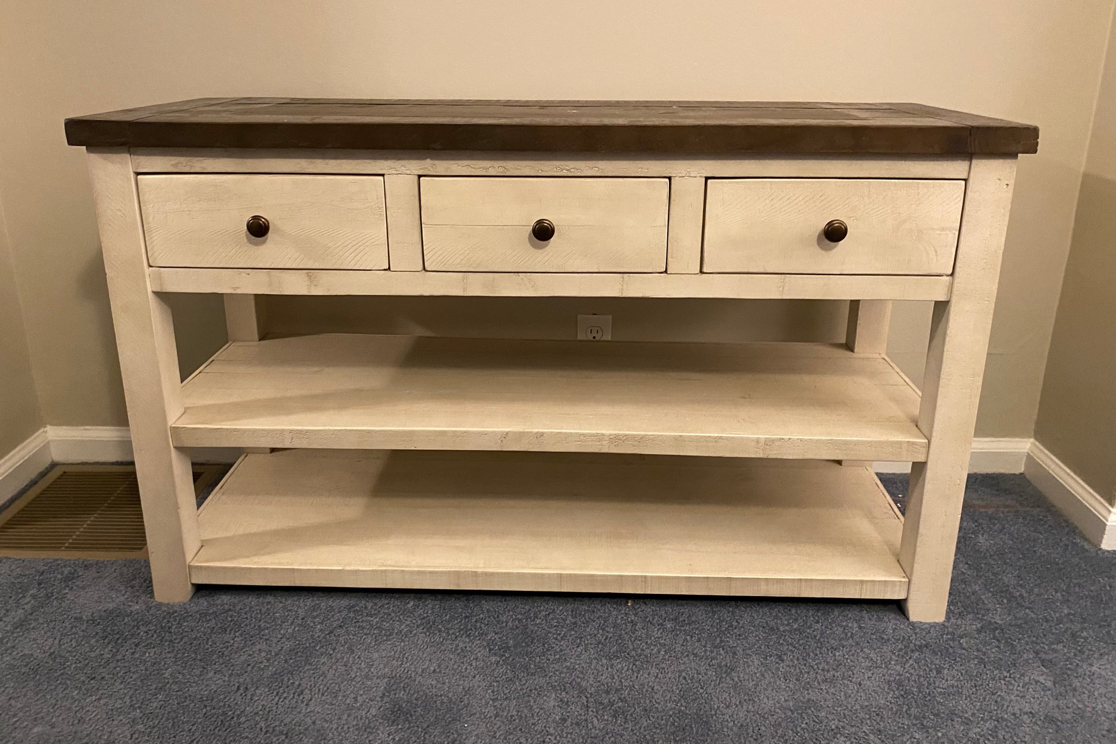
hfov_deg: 65.5
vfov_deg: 46.3
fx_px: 868
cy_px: 327
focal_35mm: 28
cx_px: 559
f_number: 1.8
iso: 500
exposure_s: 1/40
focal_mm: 4.25
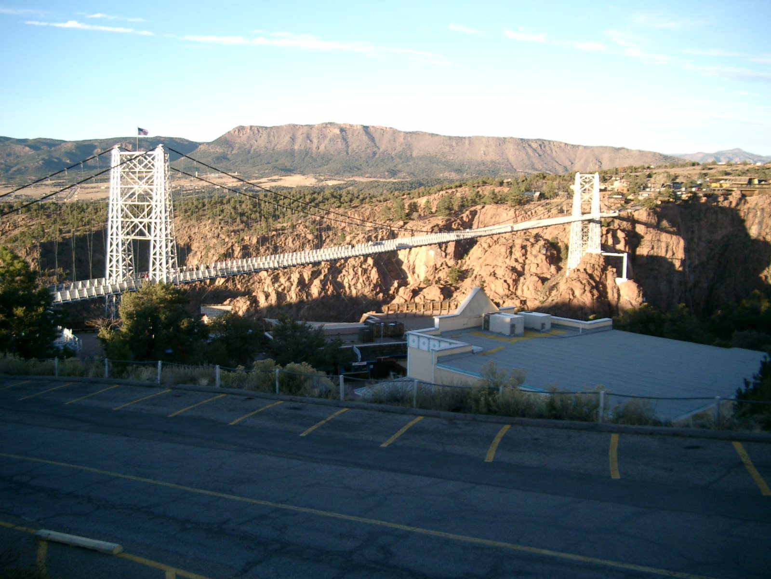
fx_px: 824
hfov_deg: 50.1
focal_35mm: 37
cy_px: 290
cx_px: 386
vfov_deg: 38.7
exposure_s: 1/640
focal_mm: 7.6
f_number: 2.6
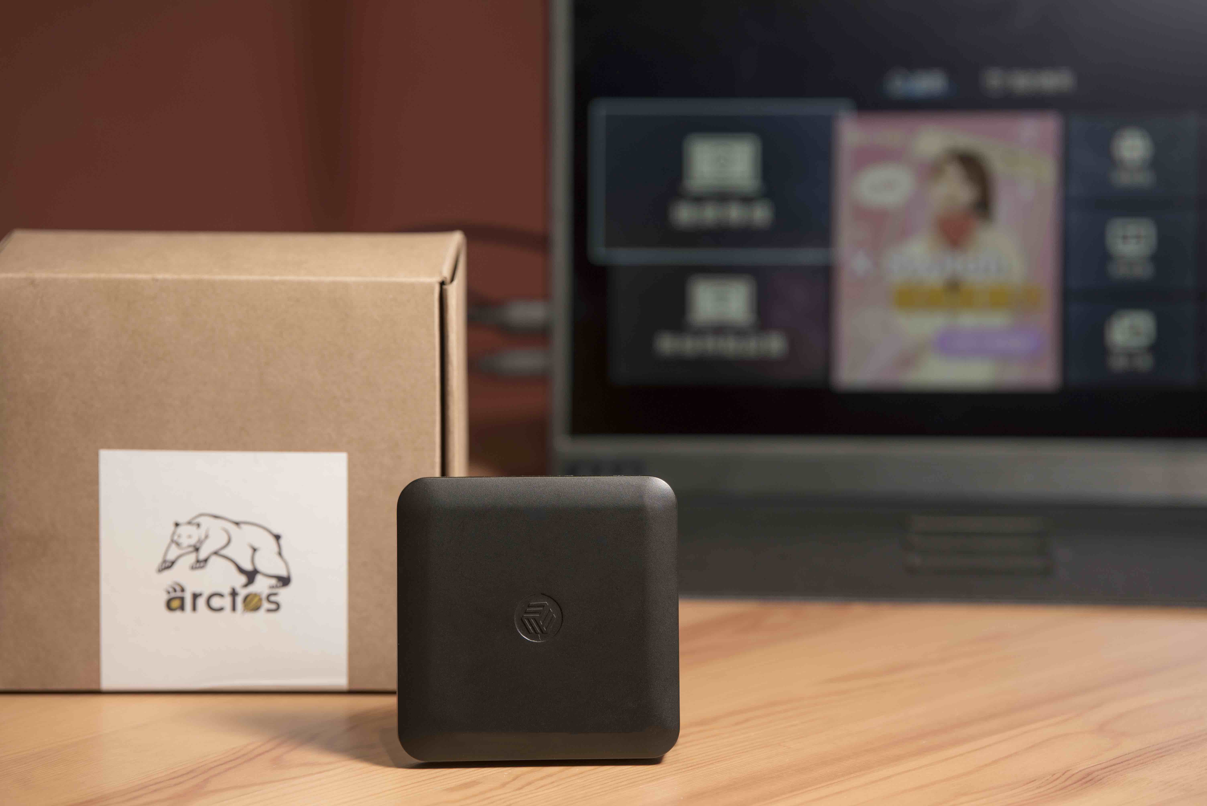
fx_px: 5702
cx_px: 604
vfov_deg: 8.1
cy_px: 403
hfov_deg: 12.1
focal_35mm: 170
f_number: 4
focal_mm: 170
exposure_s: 1/160
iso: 200
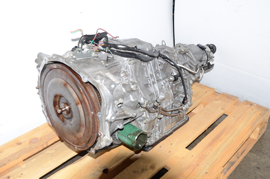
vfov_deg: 36.7
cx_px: 135
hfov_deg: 53.2
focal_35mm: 36
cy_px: 90
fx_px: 269
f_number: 5
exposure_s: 1/60
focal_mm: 24
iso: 100
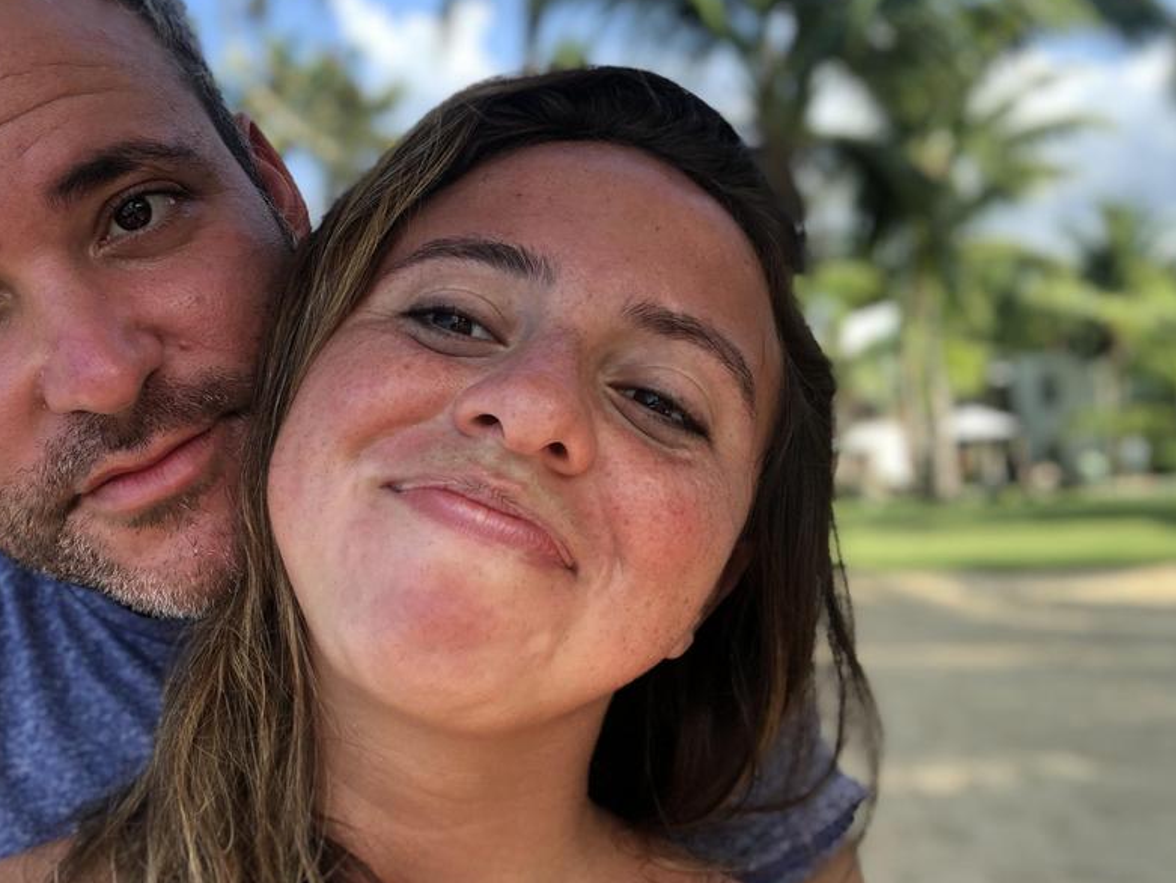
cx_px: 449
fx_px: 1393
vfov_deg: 35.1
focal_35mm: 41
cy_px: 448
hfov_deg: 45.4
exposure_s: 1/171
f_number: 2.2
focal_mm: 2.87
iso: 20
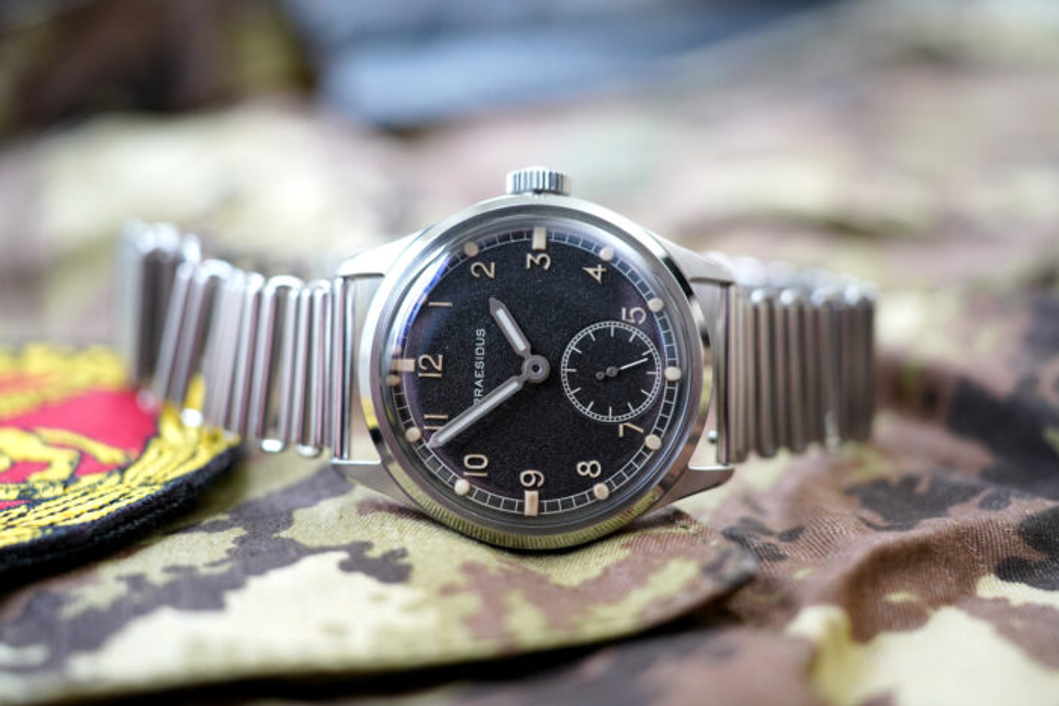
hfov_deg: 53.1
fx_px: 1059
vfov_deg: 36.9
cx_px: 533
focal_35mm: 36
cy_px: 351
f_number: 2.8
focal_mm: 35
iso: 2500
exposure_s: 1/250
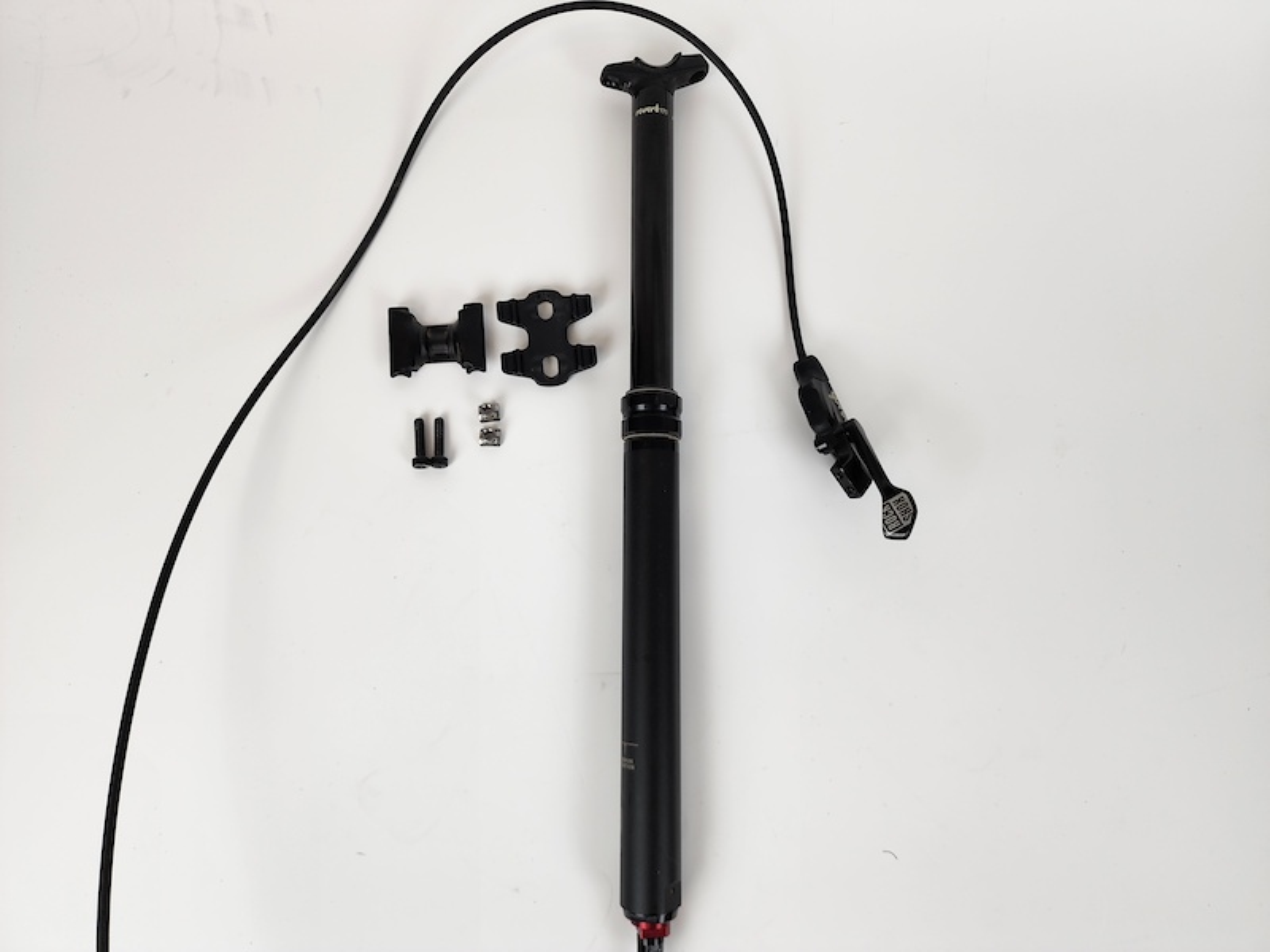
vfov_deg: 58.9
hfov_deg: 73.9
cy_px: 476
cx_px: 635
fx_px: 844
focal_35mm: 23
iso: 32
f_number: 1.8
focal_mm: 6.4
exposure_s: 1/120
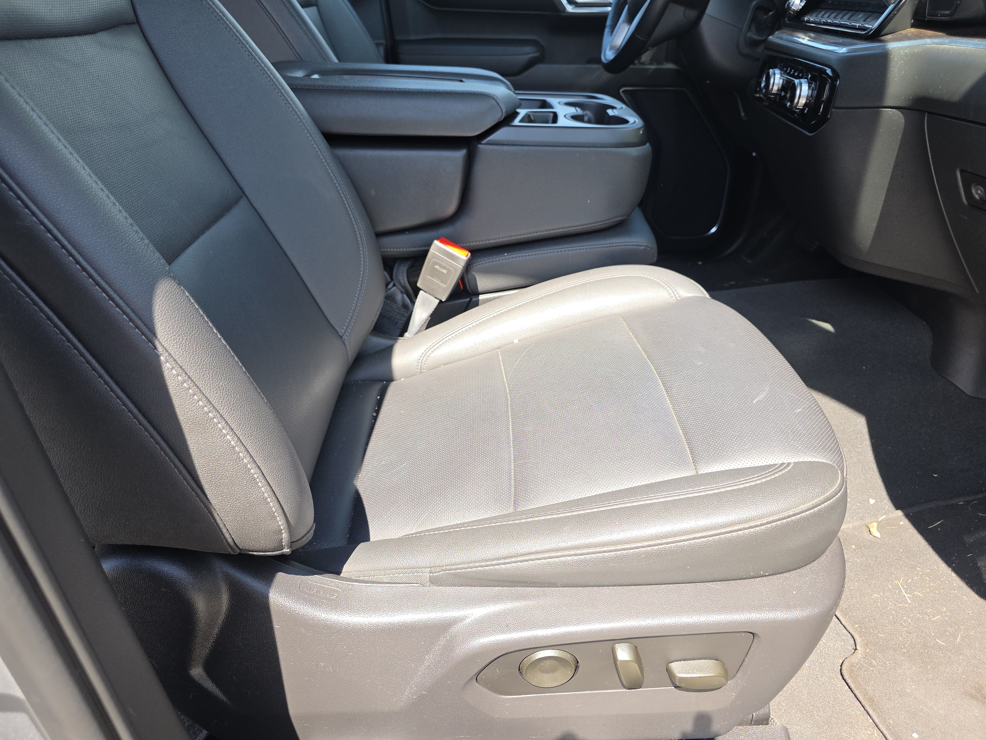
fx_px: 655
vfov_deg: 58.9
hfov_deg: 73.9
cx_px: 493
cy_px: 370
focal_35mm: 23
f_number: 1.7
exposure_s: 1/359
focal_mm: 6.3
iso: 40
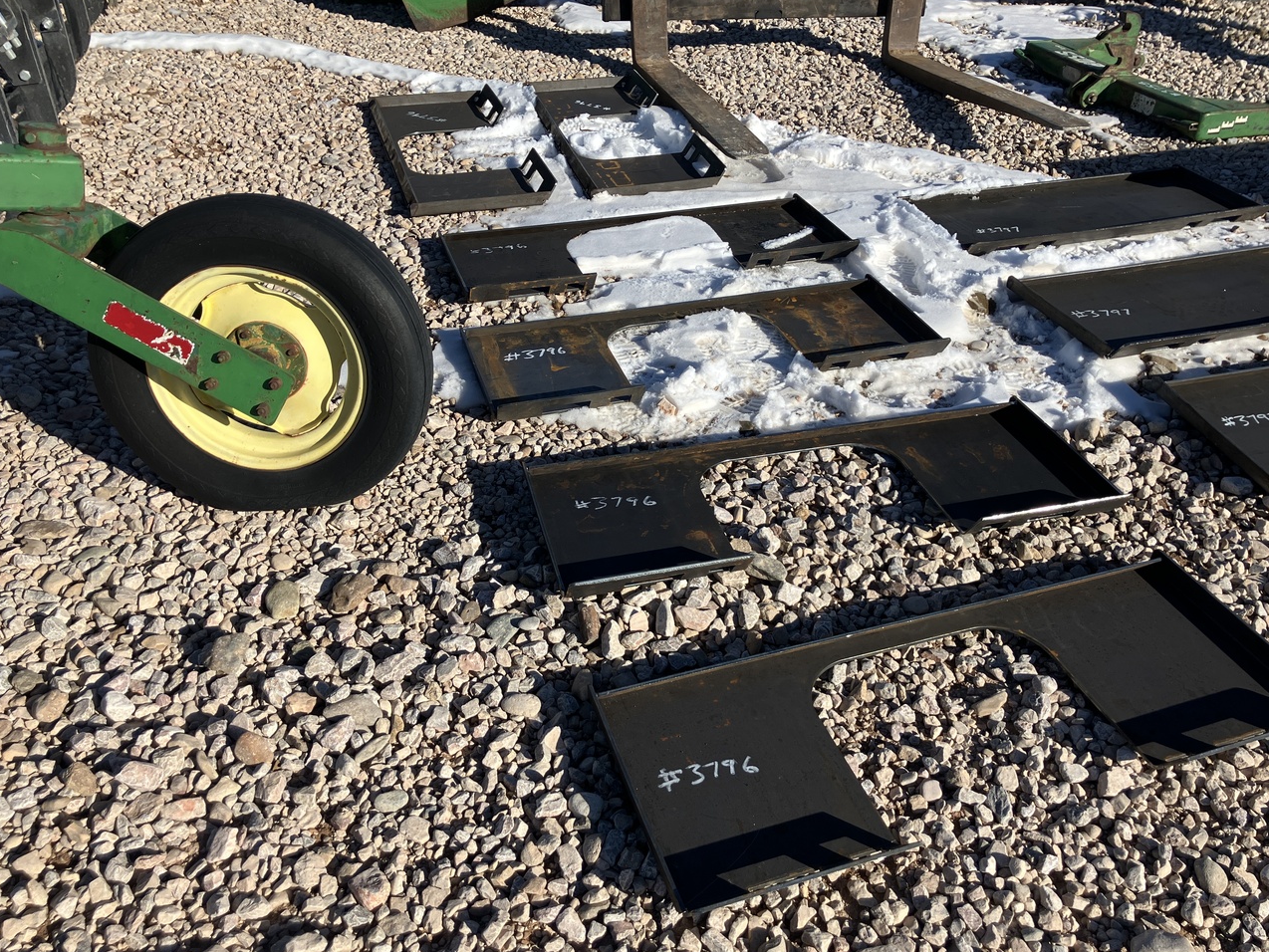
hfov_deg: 59.9
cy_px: 486
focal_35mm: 30
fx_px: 1100
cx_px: 674
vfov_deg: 46.8
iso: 32
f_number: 1.8
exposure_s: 1/2703
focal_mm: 3.99
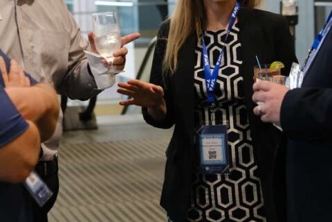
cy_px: 37
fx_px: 1014
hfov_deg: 18.5
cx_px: 111
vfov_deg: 12.4
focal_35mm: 110
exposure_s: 1/100
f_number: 3.2
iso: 6400
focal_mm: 44.1
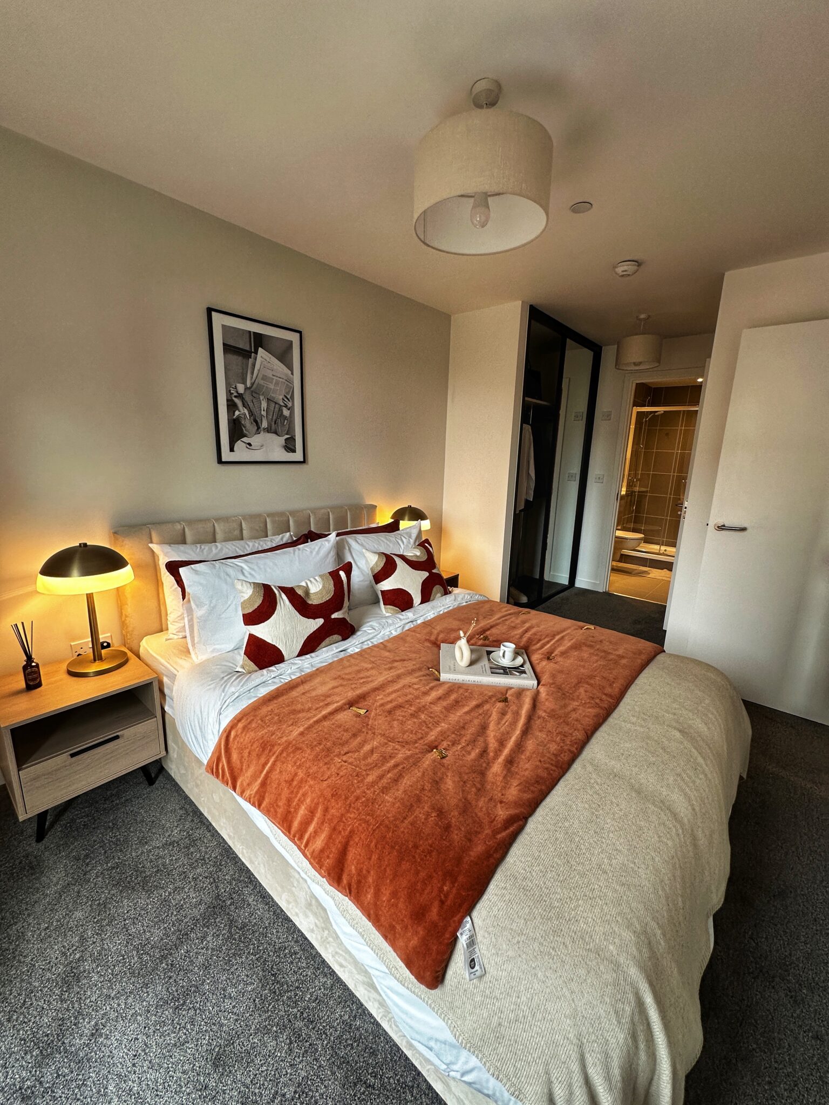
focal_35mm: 14
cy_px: 552
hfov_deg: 85.7
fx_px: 447
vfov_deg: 102.1
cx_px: 414
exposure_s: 1/99
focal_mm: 2.22
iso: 100
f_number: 2.2
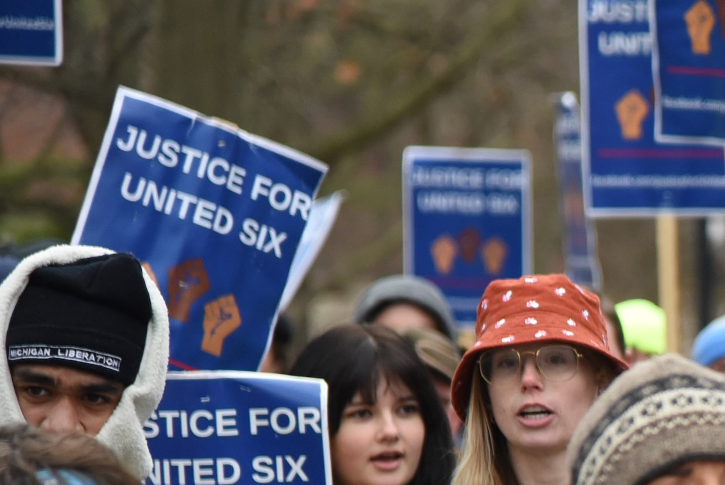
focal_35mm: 370
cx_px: 1081
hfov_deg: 5.5
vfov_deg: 3.7
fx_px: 7455
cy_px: 574
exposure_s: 1/800
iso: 1600
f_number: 4
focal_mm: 120
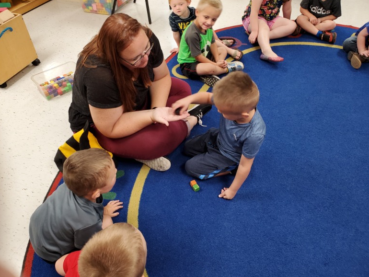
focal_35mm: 27
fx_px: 288
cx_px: 178
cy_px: 140
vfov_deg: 51.4
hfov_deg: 65.3
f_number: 2.4
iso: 200
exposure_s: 1/39
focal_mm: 4.3
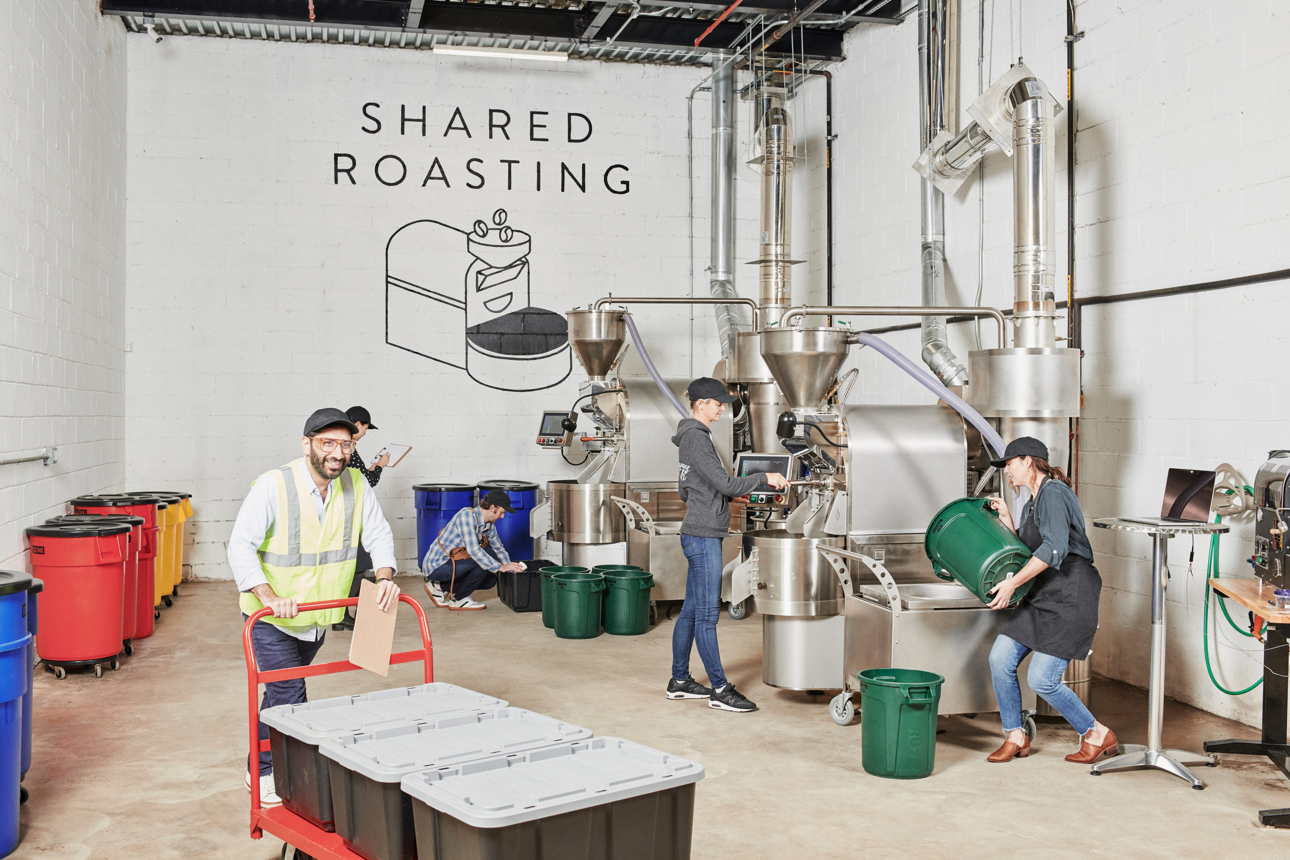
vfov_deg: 37.9
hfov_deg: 54.4
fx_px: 1254
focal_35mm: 35
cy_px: 430
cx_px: 645
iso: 400
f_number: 5.6
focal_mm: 35
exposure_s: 1/160
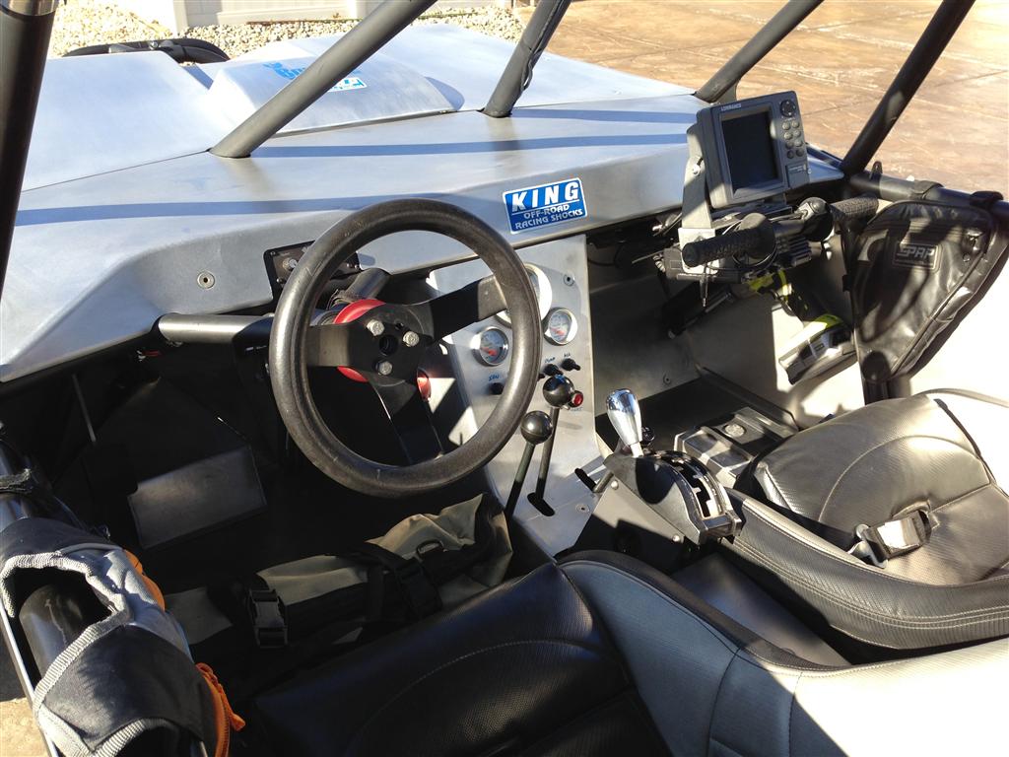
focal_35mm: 33
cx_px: 504
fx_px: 962
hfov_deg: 55.4
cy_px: 378
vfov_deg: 42.9
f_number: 2.4
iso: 50
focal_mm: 4.13
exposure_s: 1/398
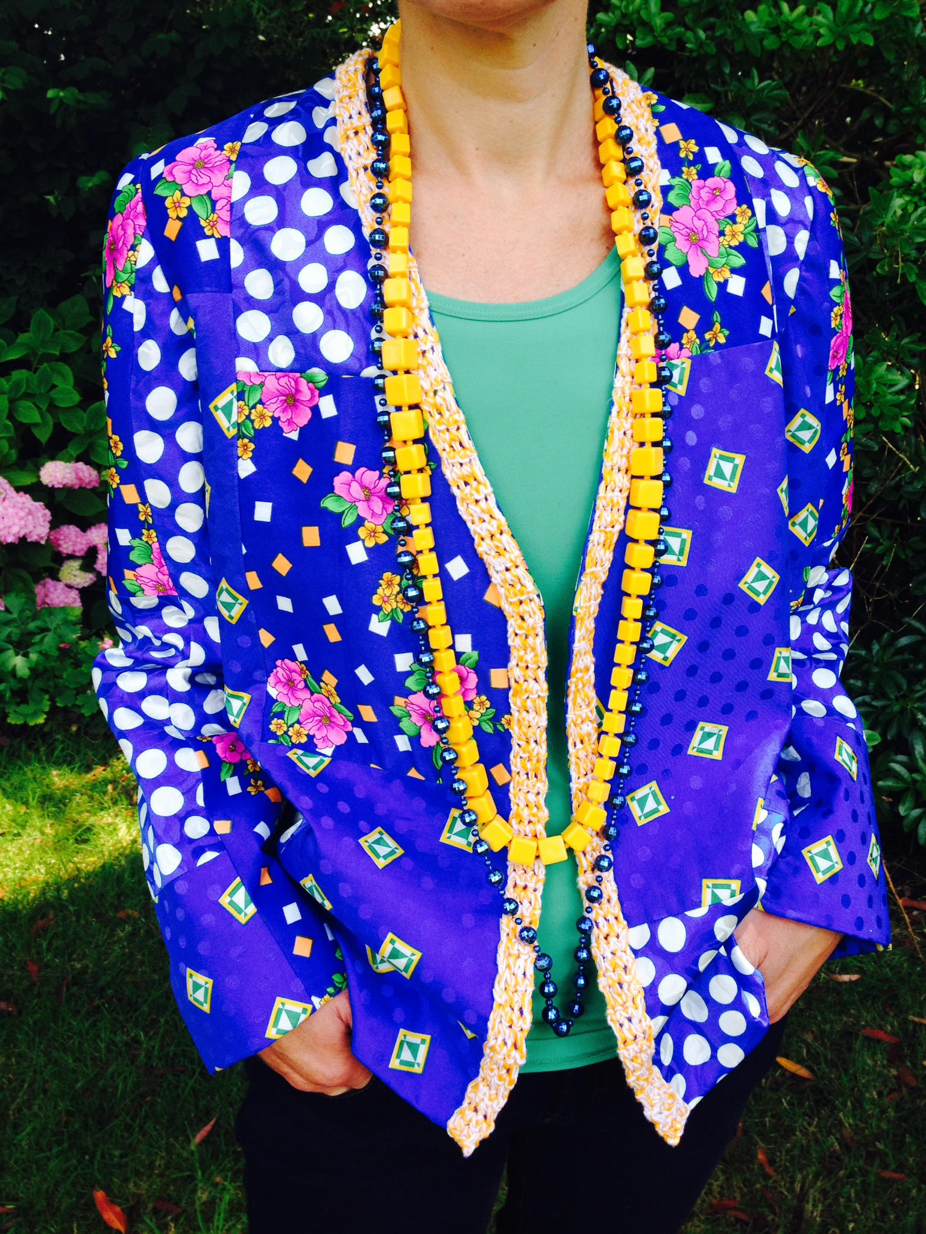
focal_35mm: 35
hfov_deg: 40.7
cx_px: 463
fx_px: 1248
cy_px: 617
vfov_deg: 52.6
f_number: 2.4
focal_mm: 4.28
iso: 50
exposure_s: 1/213
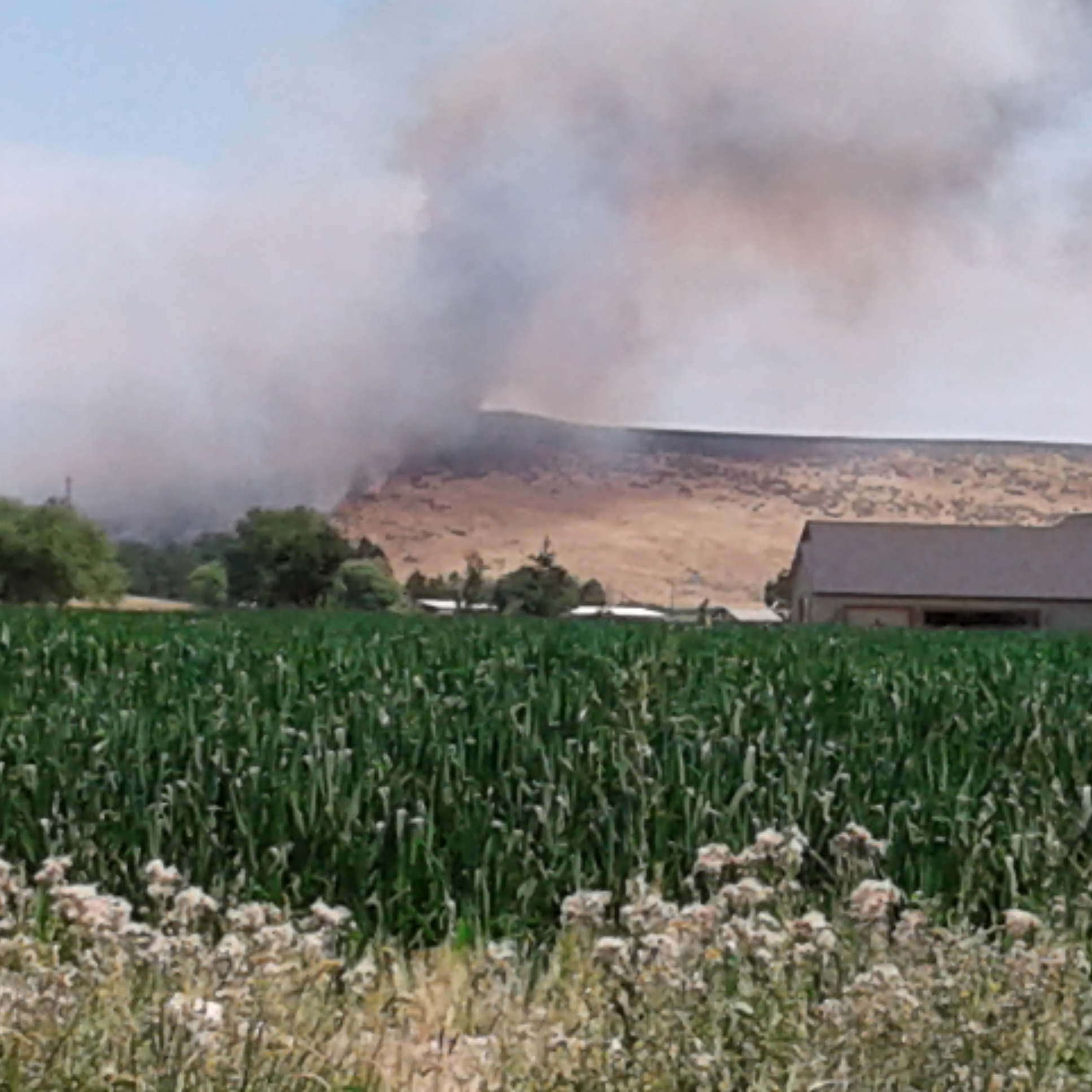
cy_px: 546
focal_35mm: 39
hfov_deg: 42.8
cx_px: 511
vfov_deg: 42.8
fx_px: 1392
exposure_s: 1/1992
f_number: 2.2
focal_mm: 3.3
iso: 50
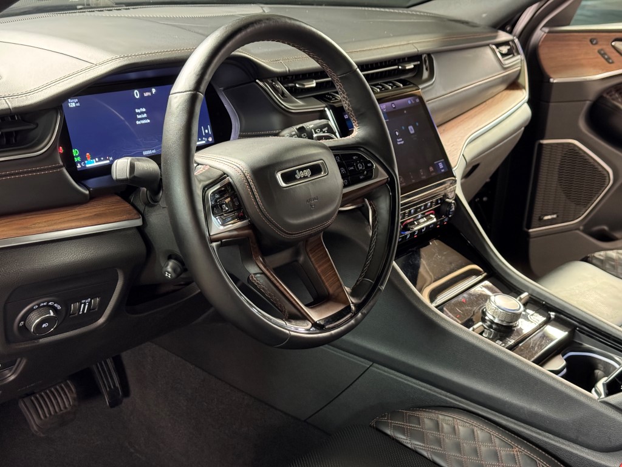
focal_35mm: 48
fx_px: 862
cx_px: 311
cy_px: 234
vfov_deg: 30.3
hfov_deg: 39.7
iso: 500
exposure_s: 1/30
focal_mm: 6.76
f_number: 1.78
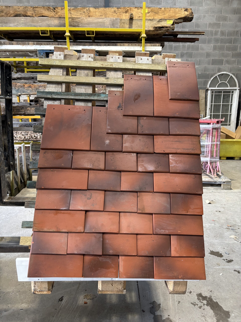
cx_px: 120
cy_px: 161
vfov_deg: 67.3
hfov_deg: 53.1
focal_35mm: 26
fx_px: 241
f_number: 1.6
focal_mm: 5.96
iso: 160
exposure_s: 1/60
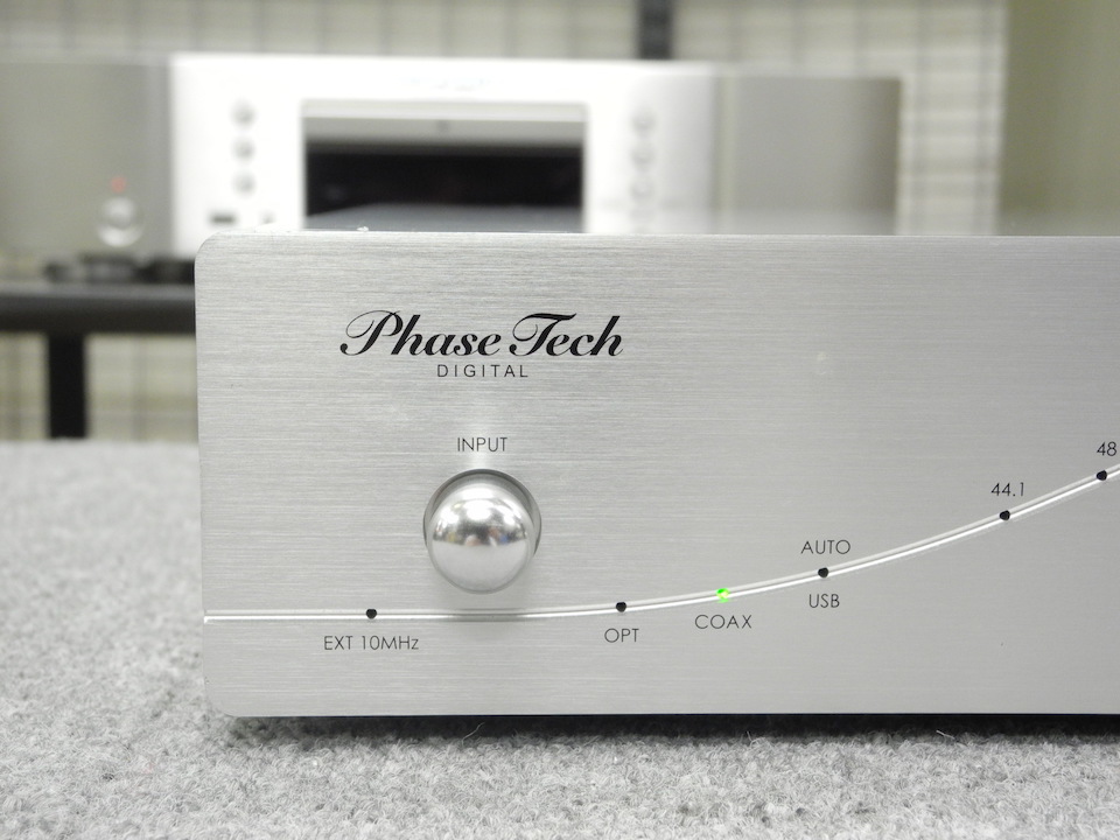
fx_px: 1618
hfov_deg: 38.2
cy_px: 420
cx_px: 560
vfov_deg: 29.1
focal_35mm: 50
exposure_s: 1/34.3
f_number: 3.5
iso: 400
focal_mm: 10.7
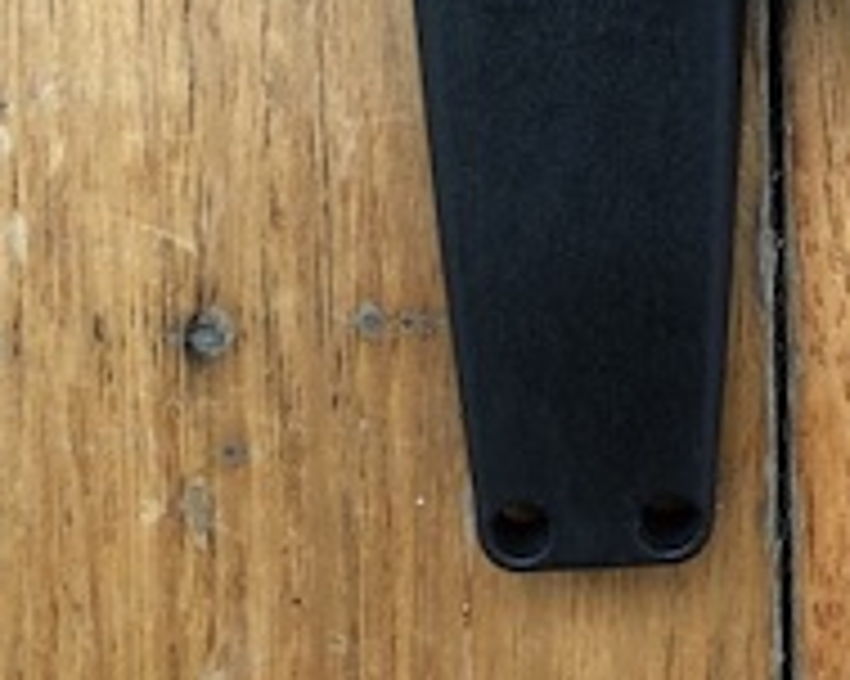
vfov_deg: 16.3
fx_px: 2062
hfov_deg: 22.6
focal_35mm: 82
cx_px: 794
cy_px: -466
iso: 40
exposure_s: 1/24
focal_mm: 3.99
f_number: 1.8
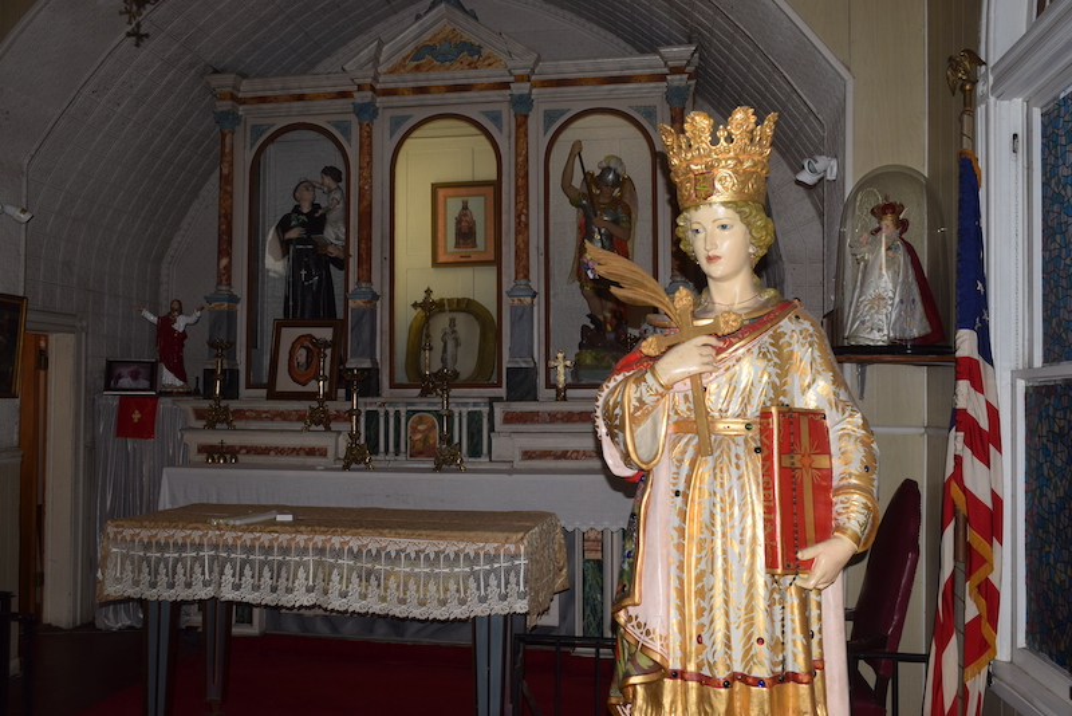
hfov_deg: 67.4
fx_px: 804
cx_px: 536
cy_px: 358
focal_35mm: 27
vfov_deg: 48.0
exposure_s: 1/60
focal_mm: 18
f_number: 8
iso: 220
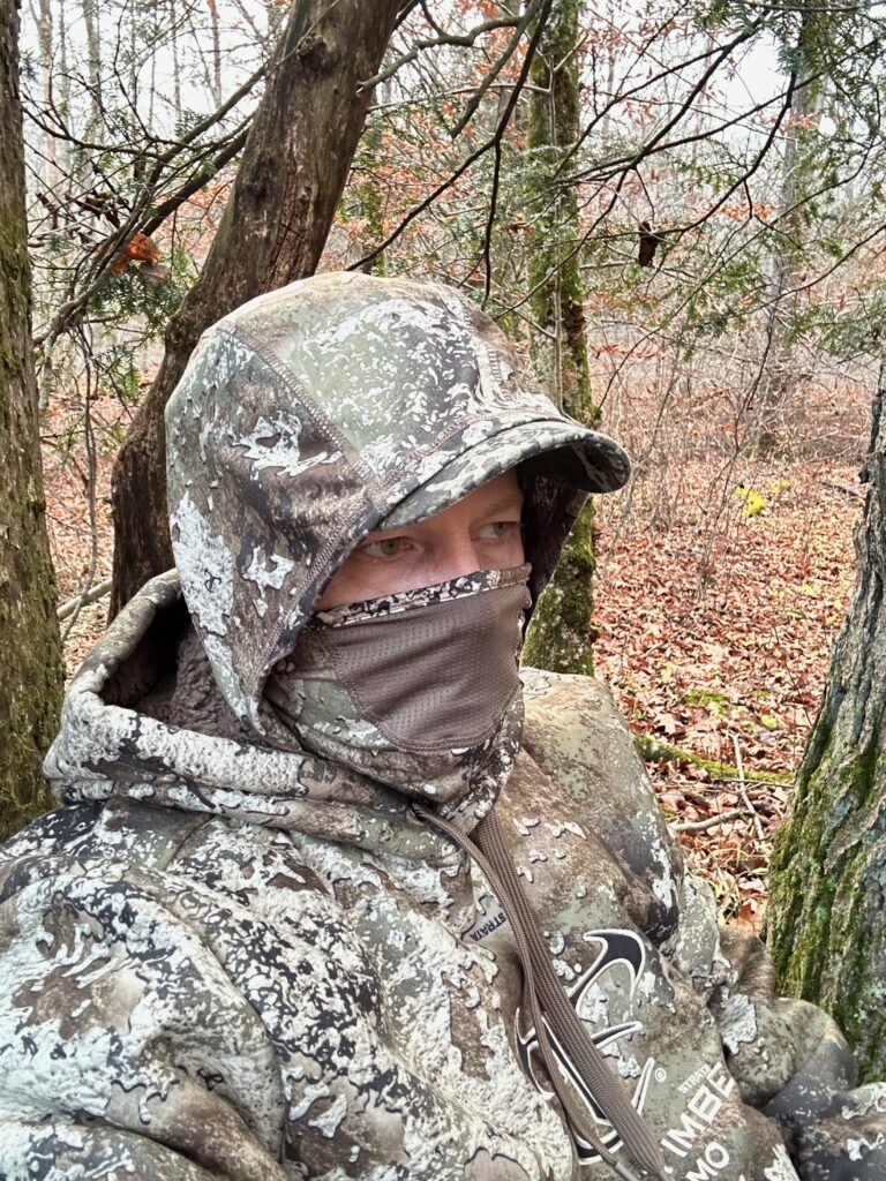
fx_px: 1024
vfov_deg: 60.0
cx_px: 443
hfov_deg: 46.8
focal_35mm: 30
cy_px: 590
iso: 250
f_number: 1.9
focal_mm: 2.69
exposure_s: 1/60
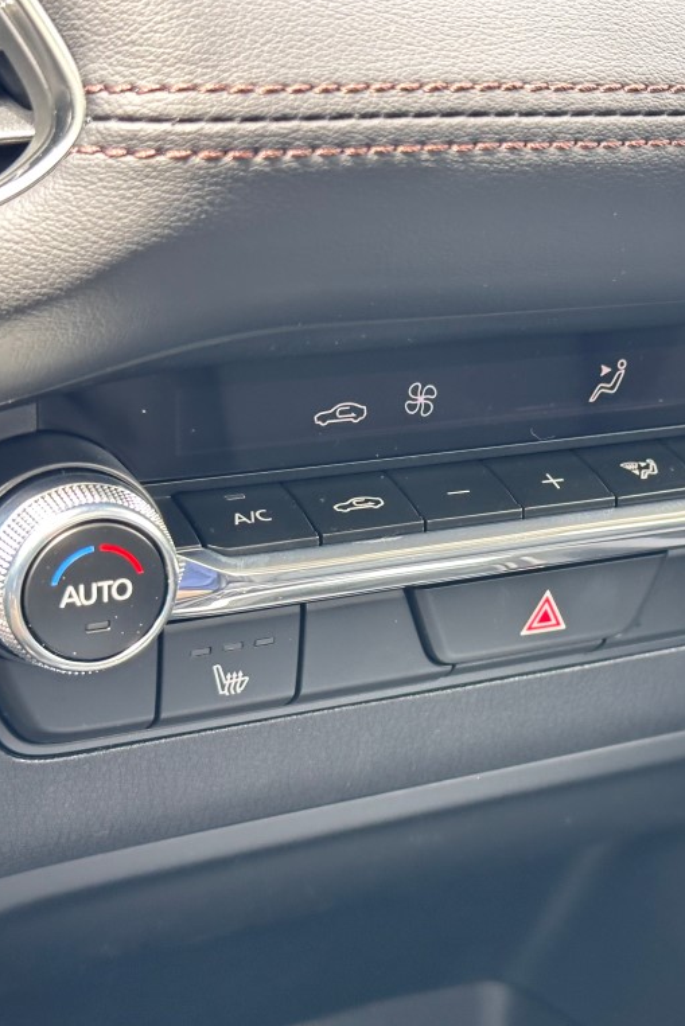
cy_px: 511
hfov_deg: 20.2
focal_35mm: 67
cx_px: 505
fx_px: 1911
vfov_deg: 30.1
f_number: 1.78
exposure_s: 1/60
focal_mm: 6.86
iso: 100
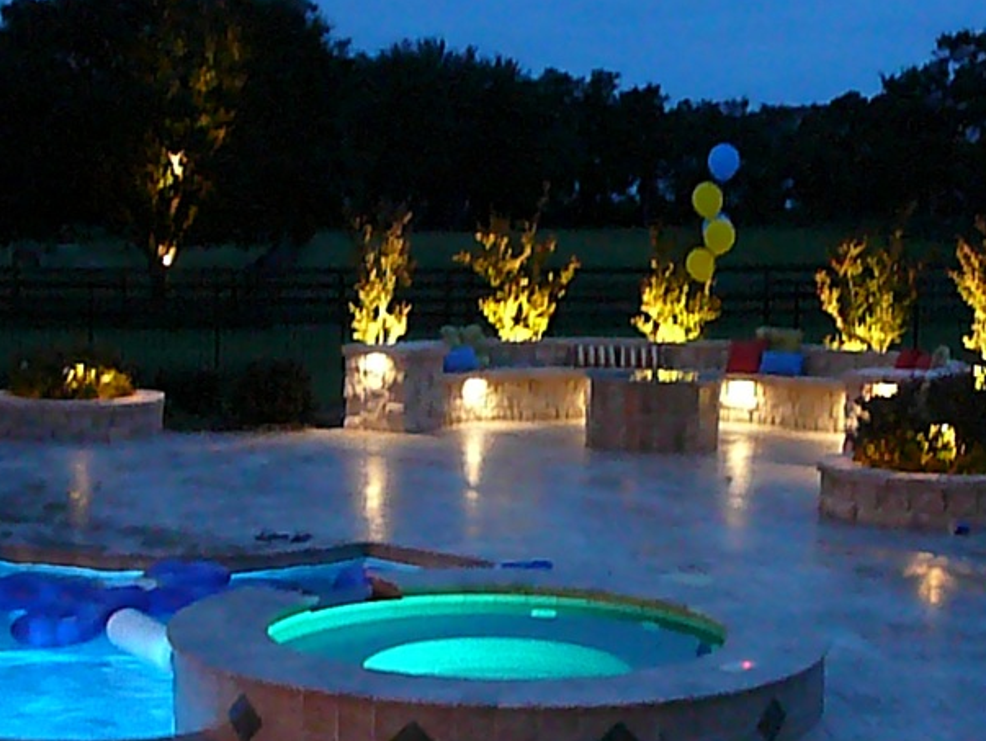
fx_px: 1995
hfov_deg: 27.8
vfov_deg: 21.0
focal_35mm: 70
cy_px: 435
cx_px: 512
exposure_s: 1/8
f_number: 3.5
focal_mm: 8.2
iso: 1600
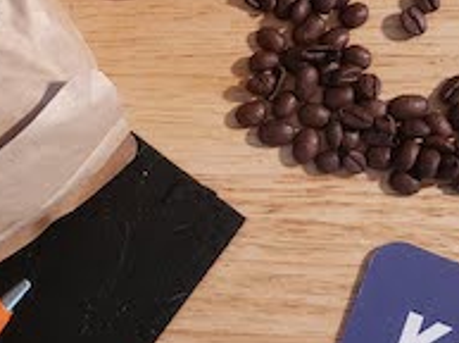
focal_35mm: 81
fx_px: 1072
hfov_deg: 24.2
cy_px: 110
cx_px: 221
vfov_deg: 18.1
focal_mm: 4.3
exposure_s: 1/40
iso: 250
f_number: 1.5
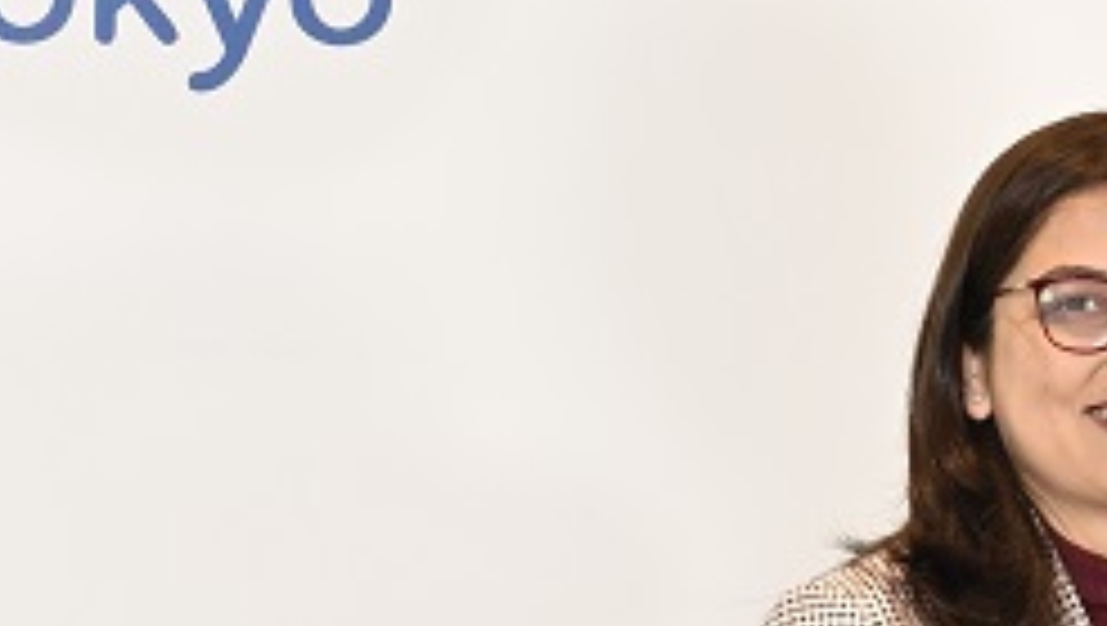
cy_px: 567
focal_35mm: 255
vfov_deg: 4.8
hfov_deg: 8.4
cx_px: 1202
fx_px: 7493
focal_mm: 60
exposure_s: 1/160
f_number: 6.3
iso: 400
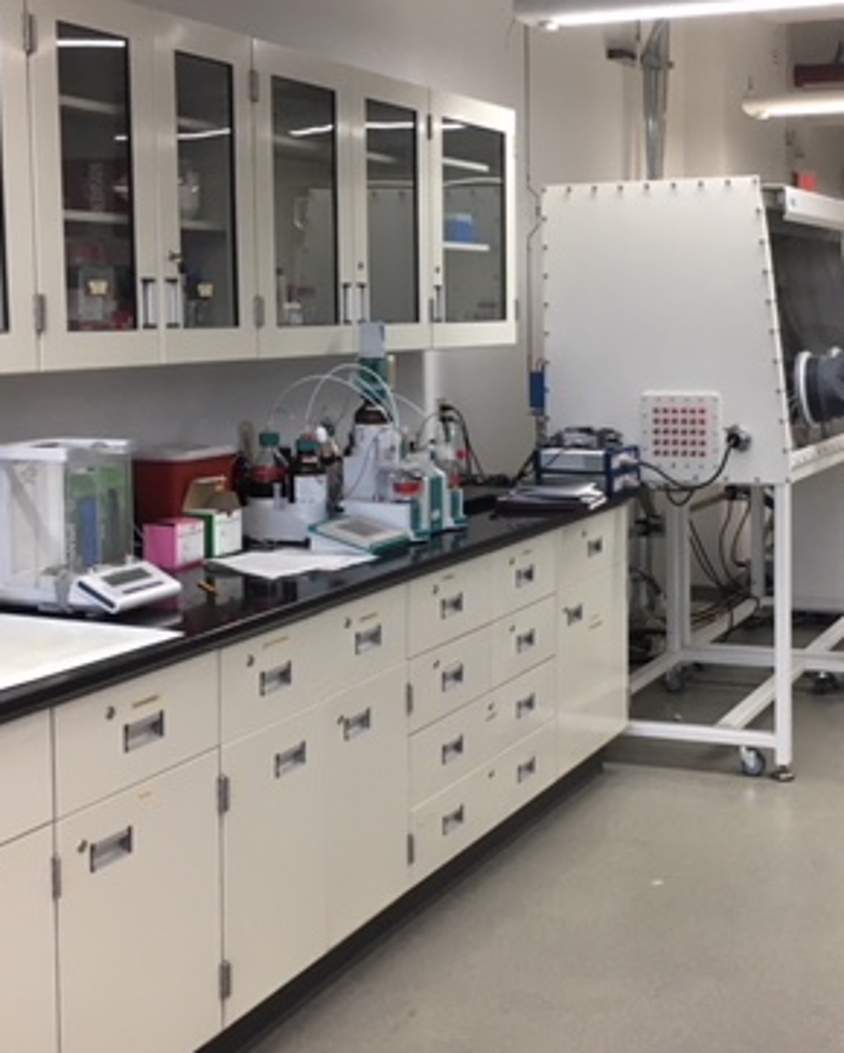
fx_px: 1560
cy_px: 442
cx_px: 588
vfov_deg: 37.2
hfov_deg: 30.0
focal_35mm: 50
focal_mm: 4.15
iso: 50
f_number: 2.2
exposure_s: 1/30
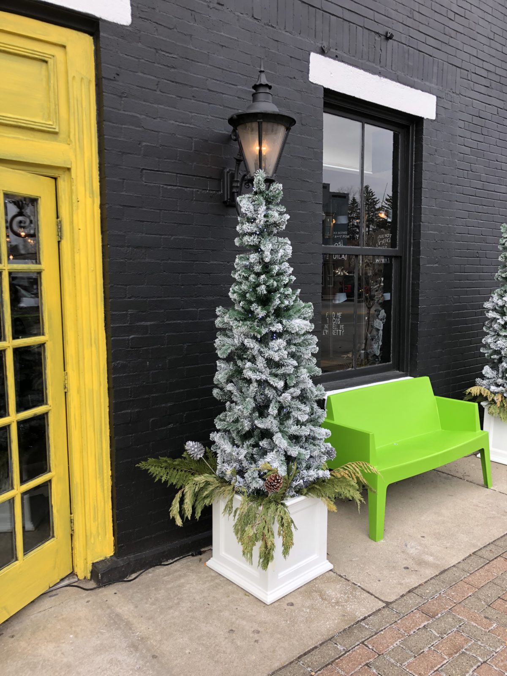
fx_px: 547
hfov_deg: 49.7
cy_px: 338
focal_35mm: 28
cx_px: 254
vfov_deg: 63.4
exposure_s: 1/284
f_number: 1.8
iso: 20
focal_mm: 3.99
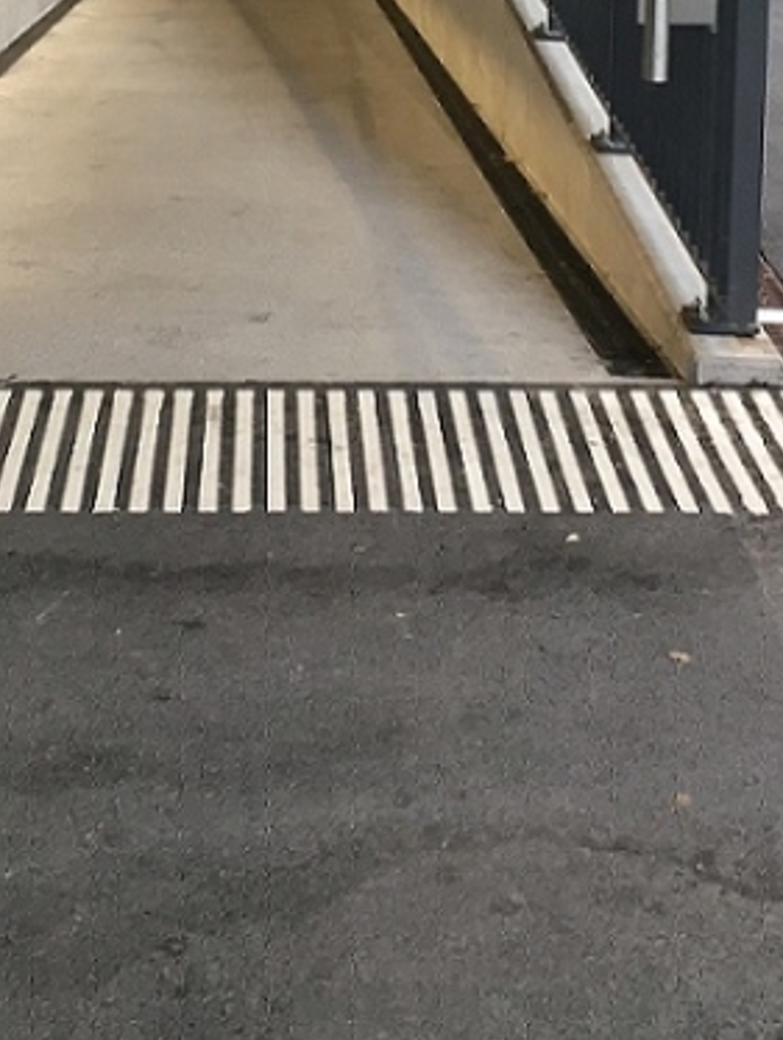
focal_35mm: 80
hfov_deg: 18.4
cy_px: -156
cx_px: 268
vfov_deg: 22.7
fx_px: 2406
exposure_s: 1/33
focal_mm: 4.15
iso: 100
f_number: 2.2
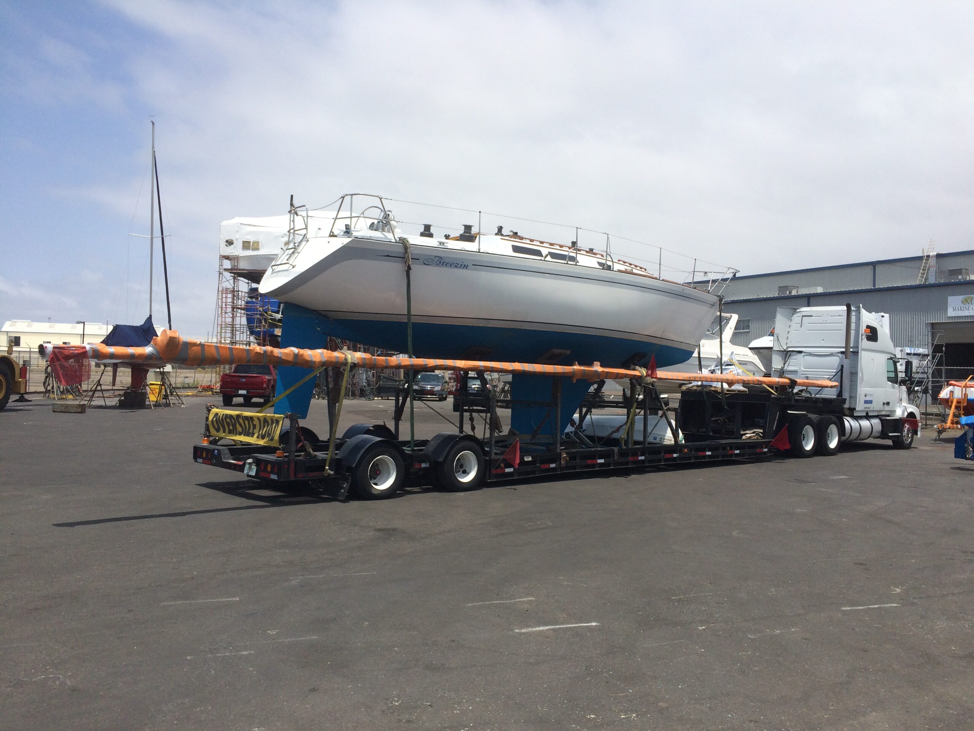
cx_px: 487
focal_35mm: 29
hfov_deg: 61.7
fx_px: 816
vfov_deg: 48.2
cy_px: 366
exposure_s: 1/3425
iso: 32
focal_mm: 4.15
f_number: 2.2
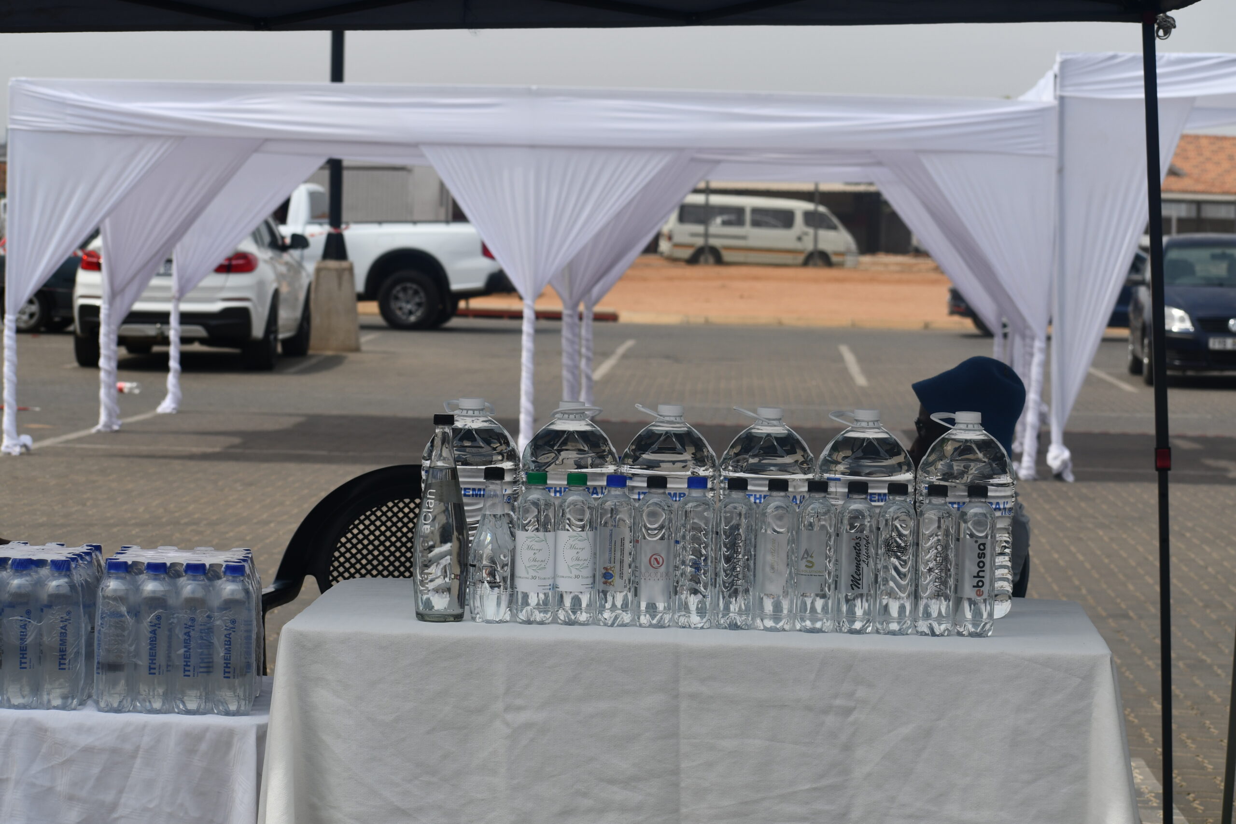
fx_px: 3605
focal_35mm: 105
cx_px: 618
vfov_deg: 13.0
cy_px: 412
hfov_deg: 19.5
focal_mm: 70
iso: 110
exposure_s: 1/500
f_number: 8
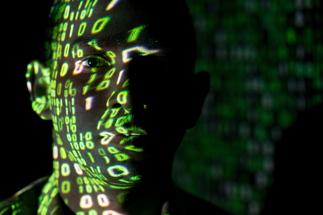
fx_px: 1524
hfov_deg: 12.1
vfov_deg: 8.1
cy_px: 108
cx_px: 162
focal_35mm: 170
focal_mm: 170
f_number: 4
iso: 3200
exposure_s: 1/30
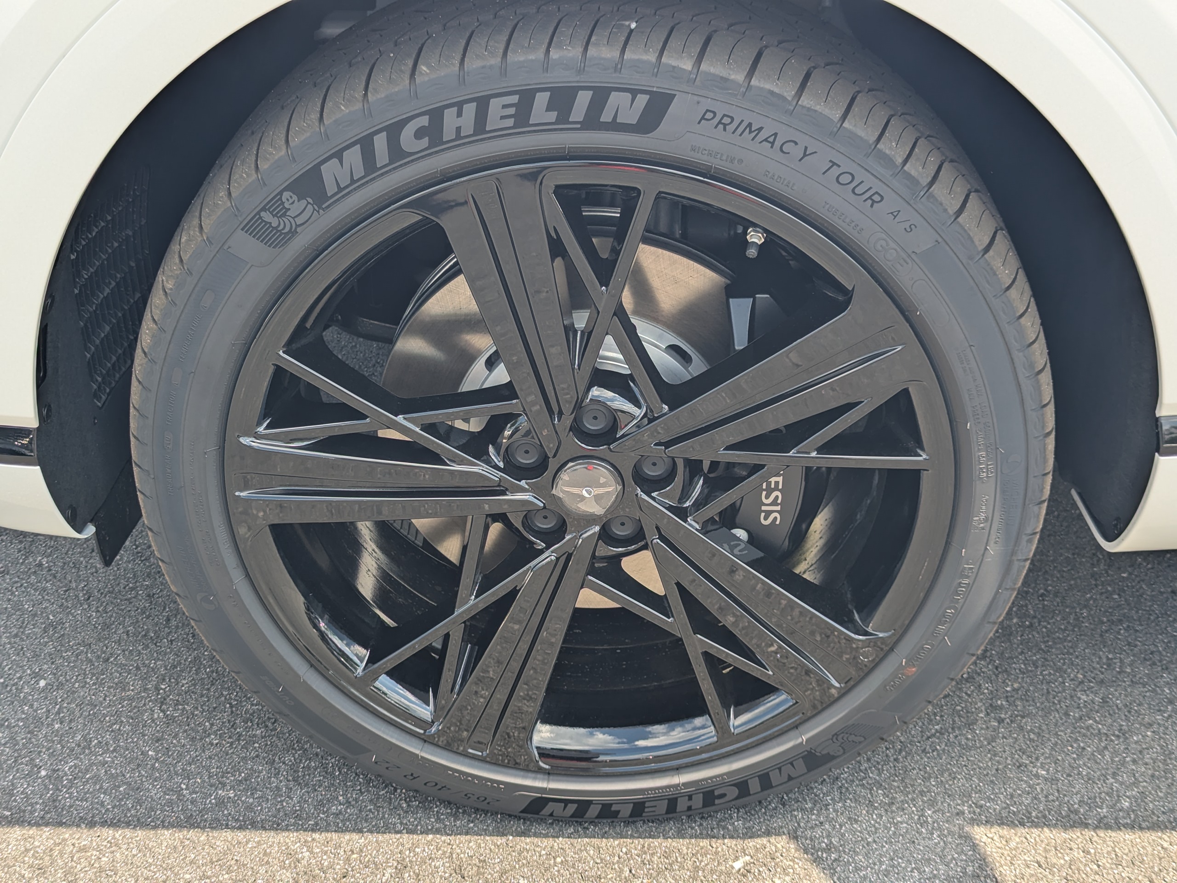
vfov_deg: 30.3
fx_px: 1632
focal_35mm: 48
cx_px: 588
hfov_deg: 39.7
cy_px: 442
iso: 53
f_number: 1.85
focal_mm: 6.81
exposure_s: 1/783
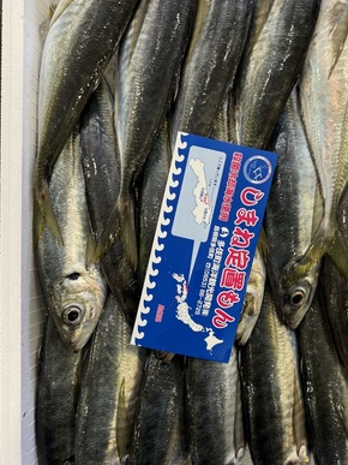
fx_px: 416
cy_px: 243
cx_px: 220
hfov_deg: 45.0
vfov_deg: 58.3
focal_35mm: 31
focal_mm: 6.76
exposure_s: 1/120
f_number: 1.78
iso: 100
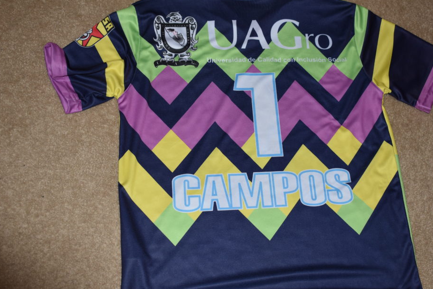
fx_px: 686
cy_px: 137
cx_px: 235
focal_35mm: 57
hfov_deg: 35.0
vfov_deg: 23.8
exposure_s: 1/30
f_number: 5.6
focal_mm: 34
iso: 200
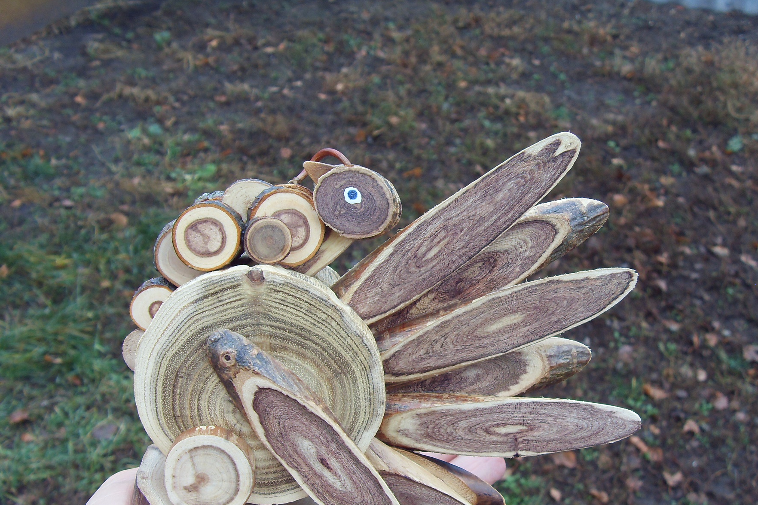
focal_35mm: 46
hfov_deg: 42.7
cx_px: 393
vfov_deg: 29.1
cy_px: 317
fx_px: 968
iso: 100
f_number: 3.5
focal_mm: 6.6
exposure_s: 1/60
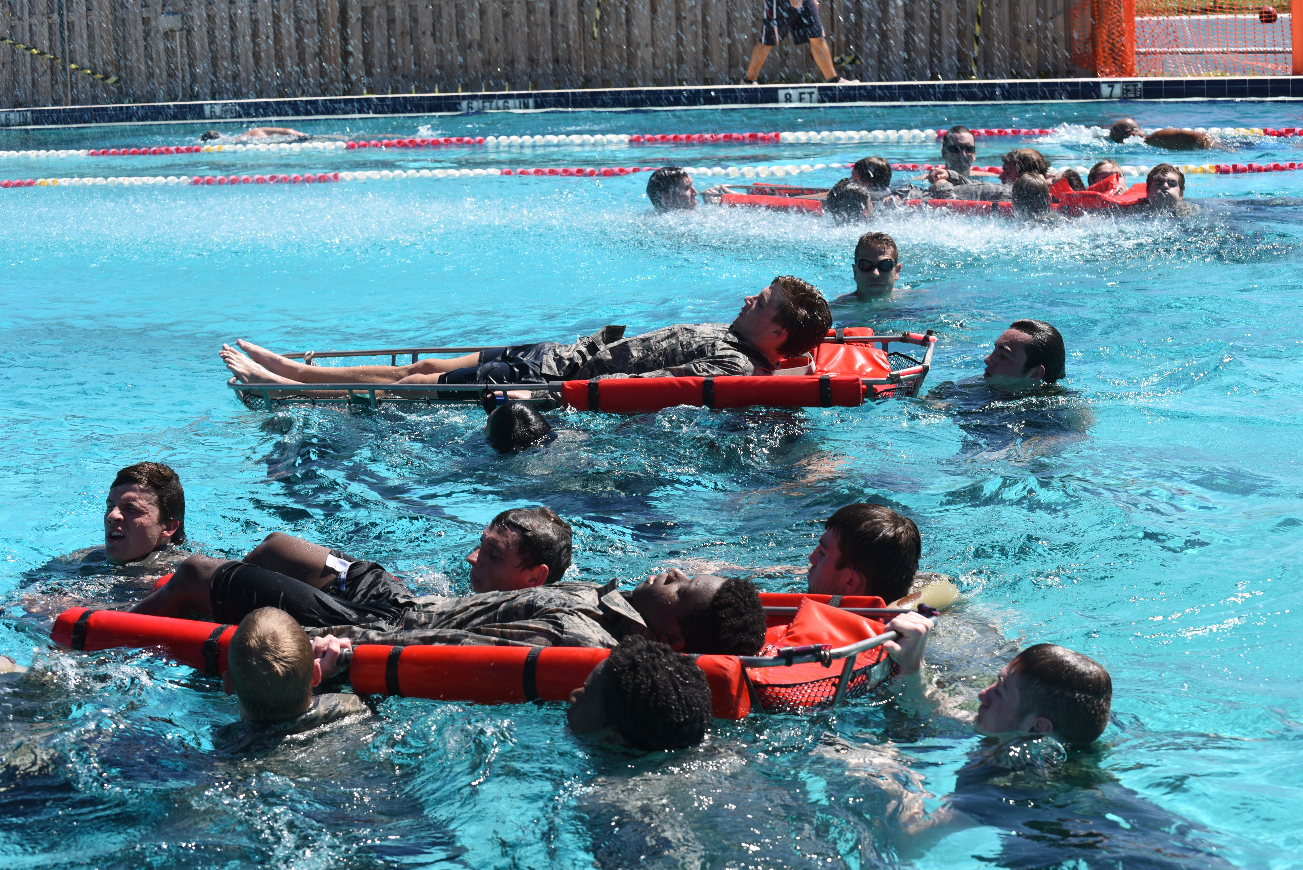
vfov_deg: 19.5
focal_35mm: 70
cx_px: 652
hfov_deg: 28.8
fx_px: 2534
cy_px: 435
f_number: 10
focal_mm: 70
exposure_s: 1/250
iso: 100
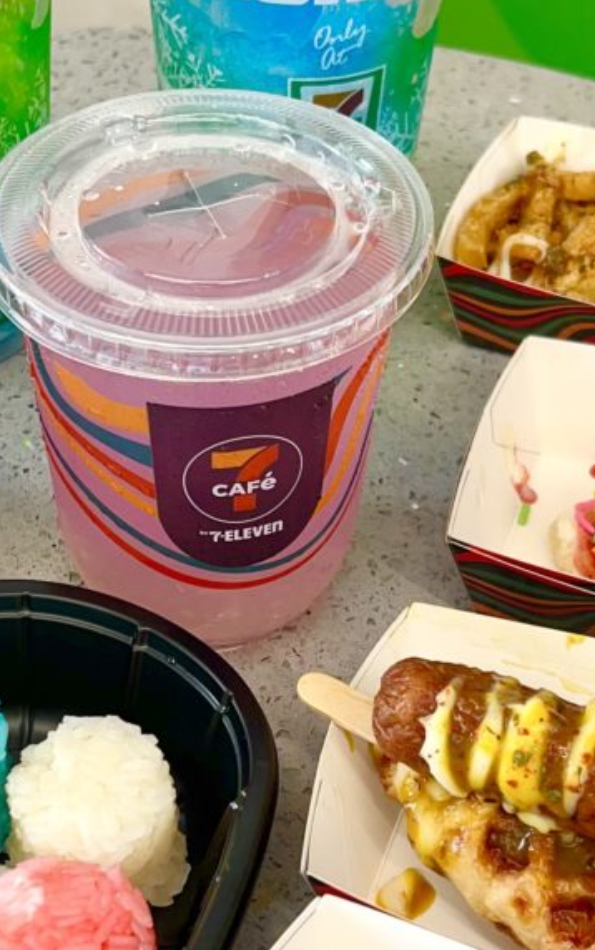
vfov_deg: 27.8
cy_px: 545
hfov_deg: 17.6
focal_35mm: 74
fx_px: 1918
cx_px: 274
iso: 64
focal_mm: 5.7
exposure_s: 1/100
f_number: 1.5
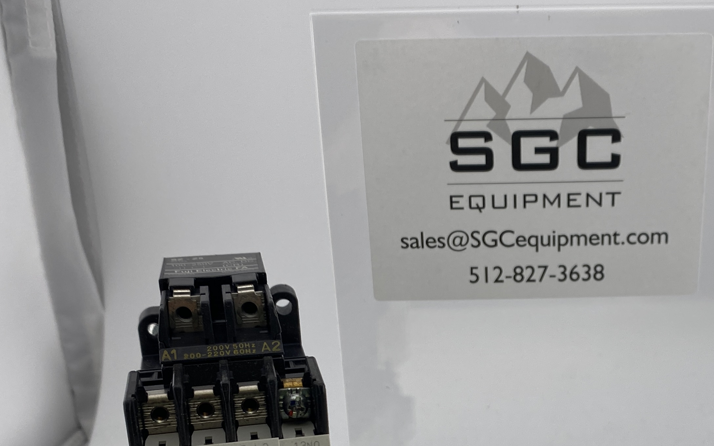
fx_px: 992
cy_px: 448
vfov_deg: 24.2
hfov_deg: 38.7
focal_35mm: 51
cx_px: 525
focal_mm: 4.25
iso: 32
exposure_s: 1/120
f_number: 1.8
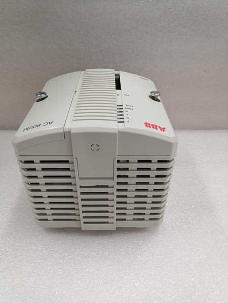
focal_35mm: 27
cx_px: 114
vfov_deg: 65.3
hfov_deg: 51.4
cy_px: 152
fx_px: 237
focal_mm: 3.95
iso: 125
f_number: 1.8
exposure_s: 1/50
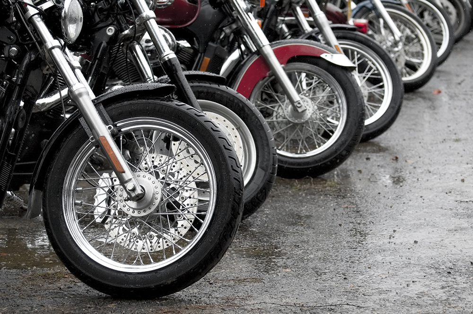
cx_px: 236
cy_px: 157
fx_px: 1575
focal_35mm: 120
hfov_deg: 17.1
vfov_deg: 11.4
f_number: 4.8
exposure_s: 1/1500
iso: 400
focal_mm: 80
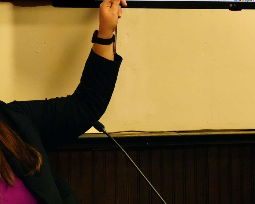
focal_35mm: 410
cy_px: -7
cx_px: 141
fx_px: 3095
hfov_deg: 4.7
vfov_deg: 3.8
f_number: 5.6
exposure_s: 1/1000
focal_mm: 164
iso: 12800
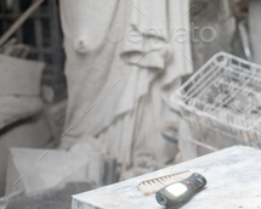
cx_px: 340
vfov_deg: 17.1
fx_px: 695
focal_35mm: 90
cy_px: 91
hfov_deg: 19.6
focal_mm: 35
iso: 100
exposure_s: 1/100
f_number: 2
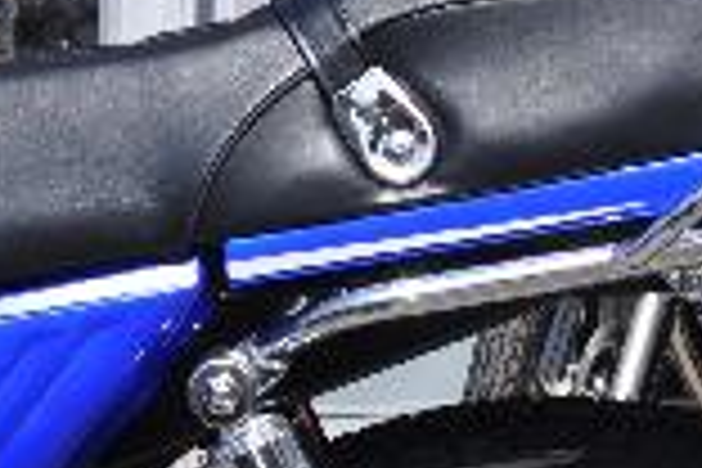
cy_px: 547
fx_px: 3295
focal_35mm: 169
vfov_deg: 8.1
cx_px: -418
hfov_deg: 11.5
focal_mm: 22
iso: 200
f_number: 10
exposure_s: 1/400
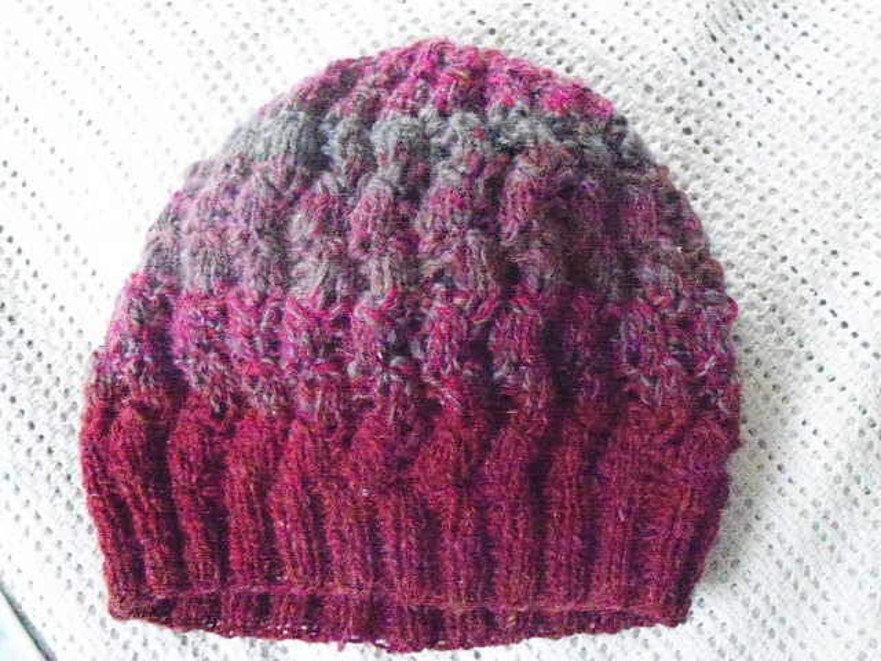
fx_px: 891
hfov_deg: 52.6
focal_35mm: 35
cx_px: 440
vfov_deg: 40.7
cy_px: 330
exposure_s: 1/15
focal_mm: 6.3
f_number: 3
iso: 1600
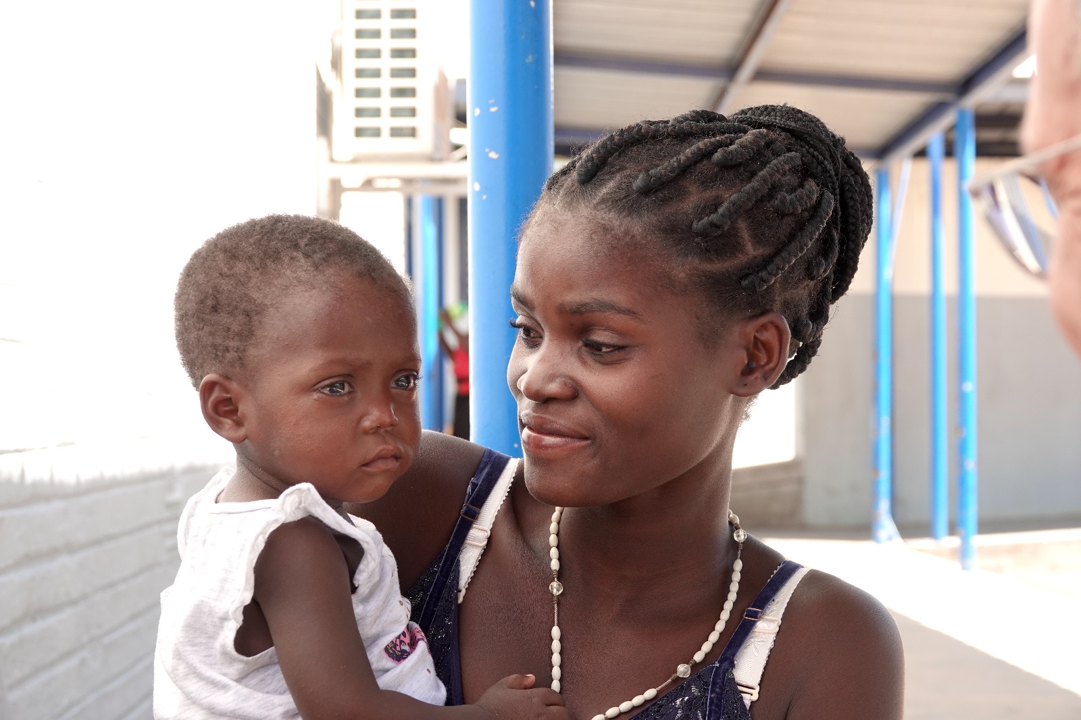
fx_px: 2161
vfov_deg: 18.9
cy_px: 360
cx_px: 540
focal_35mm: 72
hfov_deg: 28.1
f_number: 3.5
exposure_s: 1/160
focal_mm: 26.42
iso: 100
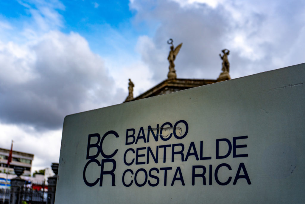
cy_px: 102
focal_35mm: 33
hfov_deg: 57.2
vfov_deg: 40.0
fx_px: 280
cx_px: 152
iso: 100
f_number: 5
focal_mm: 22
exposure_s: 1/800
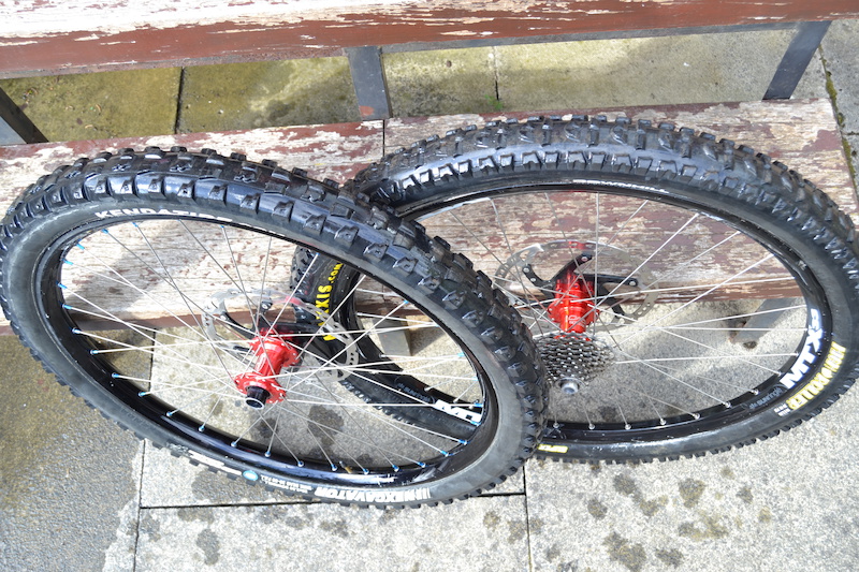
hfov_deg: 55.1
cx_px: 430
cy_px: 286
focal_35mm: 34
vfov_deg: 38.3
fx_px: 823
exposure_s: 1/60
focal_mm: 23
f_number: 5.6
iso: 200
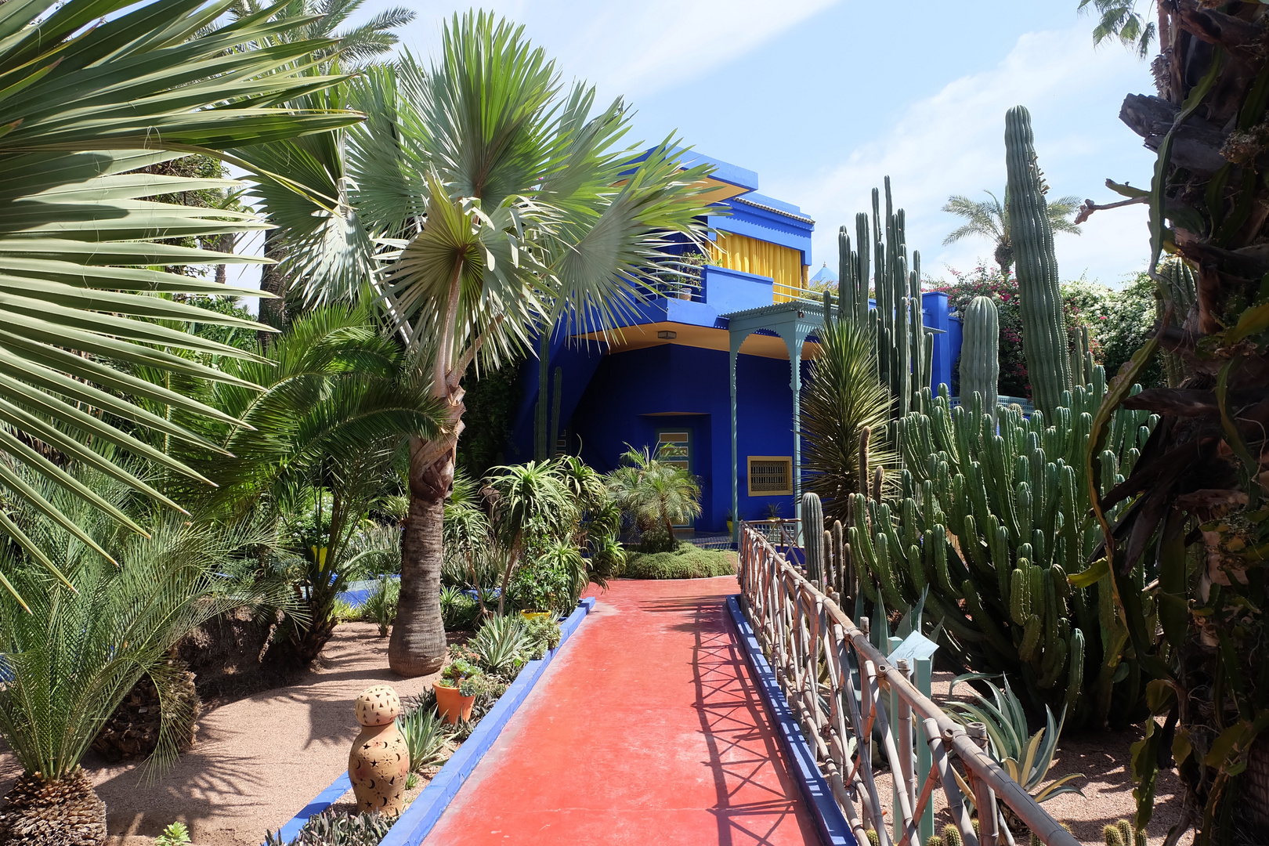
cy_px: 423
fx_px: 846
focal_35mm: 24
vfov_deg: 53.1
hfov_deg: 73.7
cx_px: 634
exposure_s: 1/400
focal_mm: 16
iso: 400
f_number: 7.1
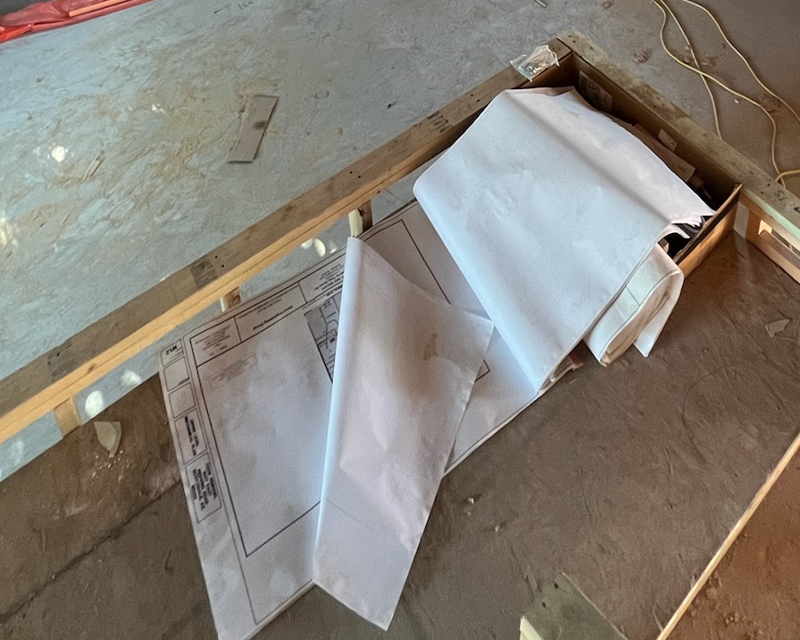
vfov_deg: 33.0
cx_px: 471
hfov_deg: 60.0
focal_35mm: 29
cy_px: -236
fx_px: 687
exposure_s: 1/60
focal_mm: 1.57
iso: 320
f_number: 1.8
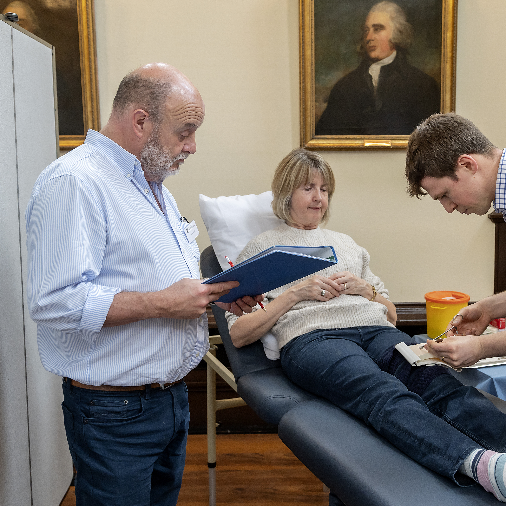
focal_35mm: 44
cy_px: 238
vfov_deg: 38.3
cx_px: 331
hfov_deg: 38.0
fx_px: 728
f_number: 4.5
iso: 1600
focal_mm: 31
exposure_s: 1/125
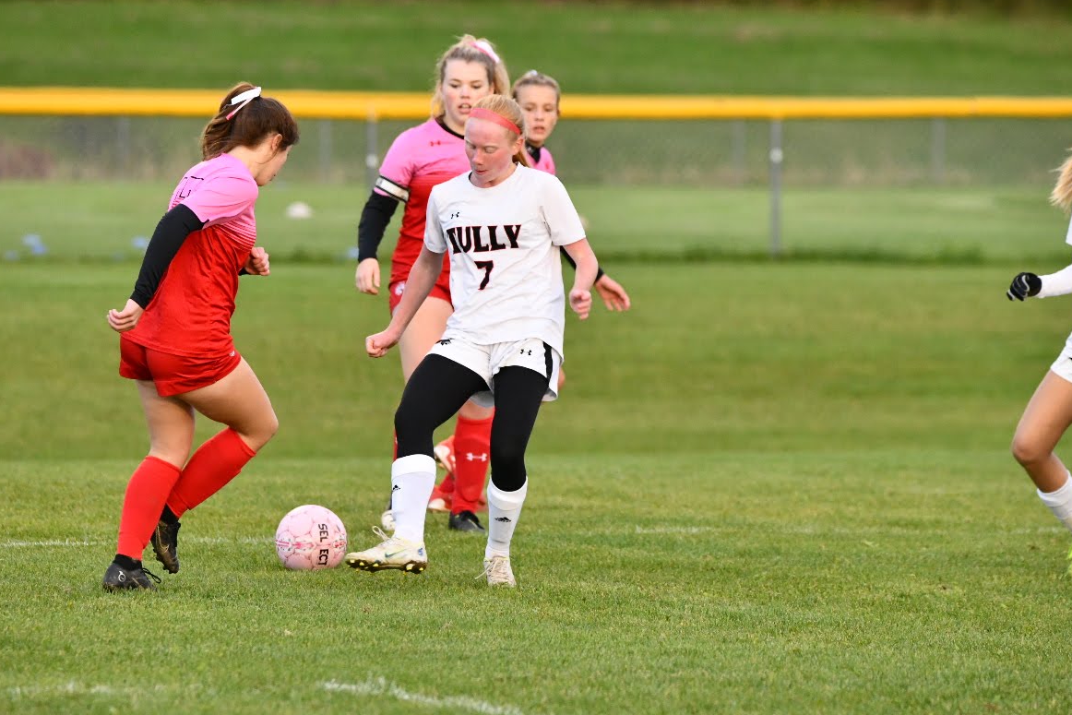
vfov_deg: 3.1
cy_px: 357
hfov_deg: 4.6
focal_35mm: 446
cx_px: 487
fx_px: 13282
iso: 3200
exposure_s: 1/800
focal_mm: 320
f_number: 6.3
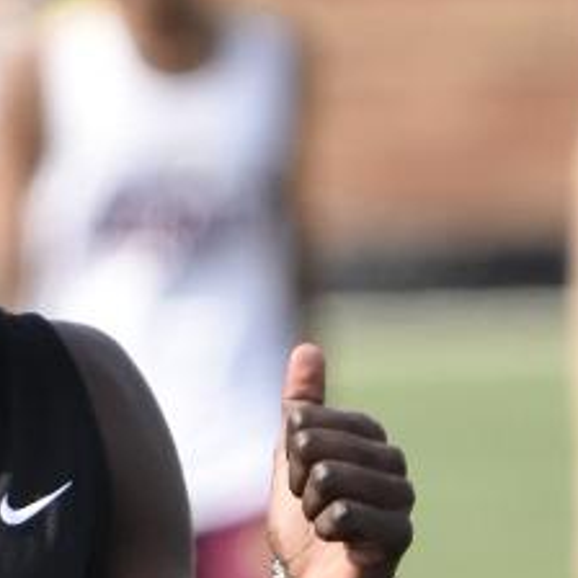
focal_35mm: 1847
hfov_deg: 0.9
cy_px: 1156
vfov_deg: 0.9
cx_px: 354
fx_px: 34892
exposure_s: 1/4000
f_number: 2.8
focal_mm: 200
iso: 450
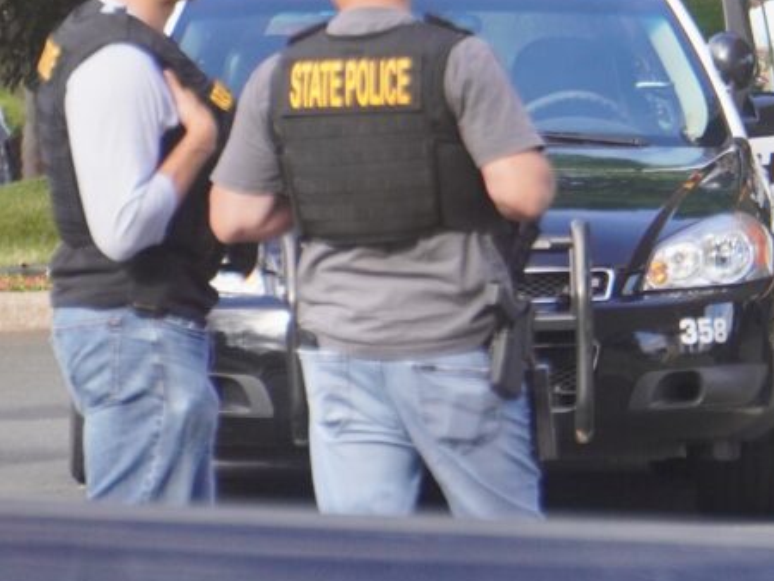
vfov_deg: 1.4
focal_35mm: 1033
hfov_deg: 1.9
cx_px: 796
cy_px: 98
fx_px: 23110
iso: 640
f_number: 6.3
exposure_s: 1/400
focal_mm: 210
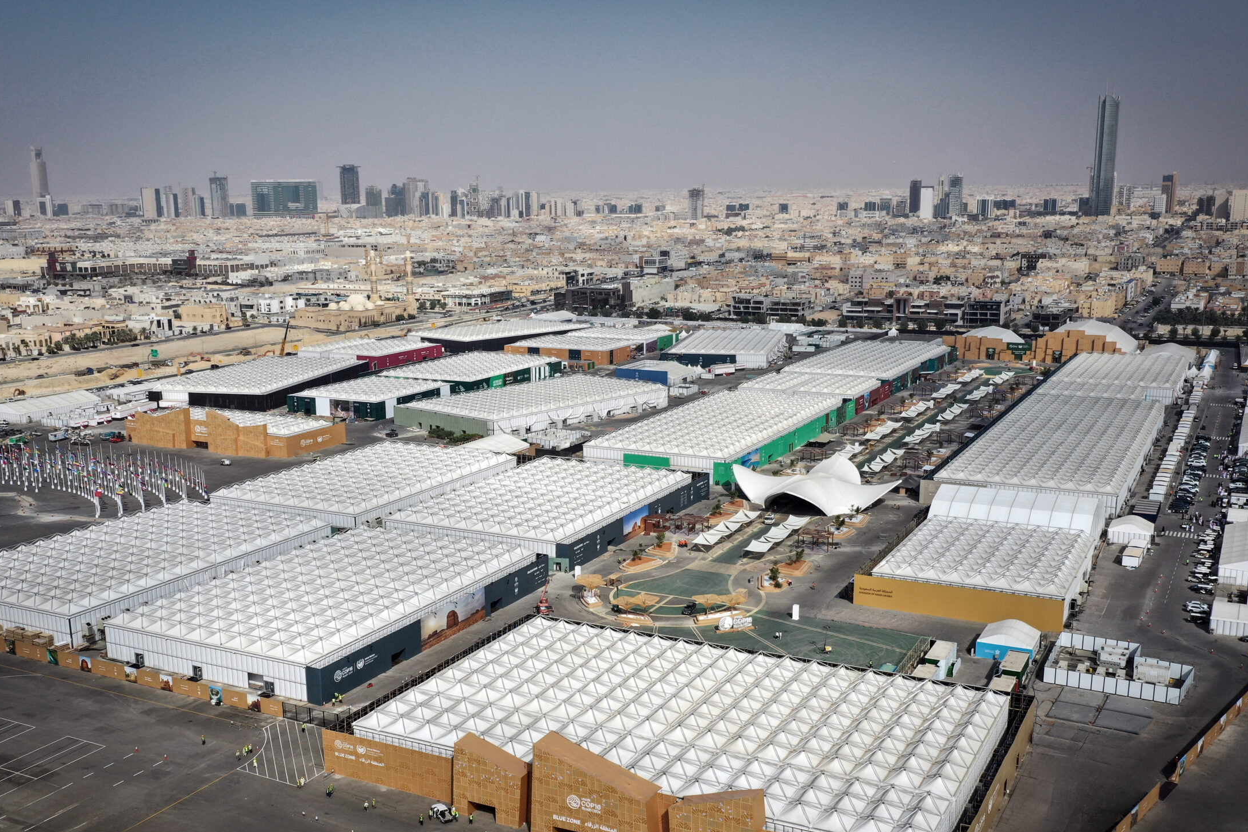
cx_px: 619
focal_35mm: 33
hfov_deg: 57.2
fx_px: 1144
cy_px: 471
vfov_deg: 39.9
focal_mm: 10.26
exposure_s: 1/640
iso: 100
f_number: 6.3
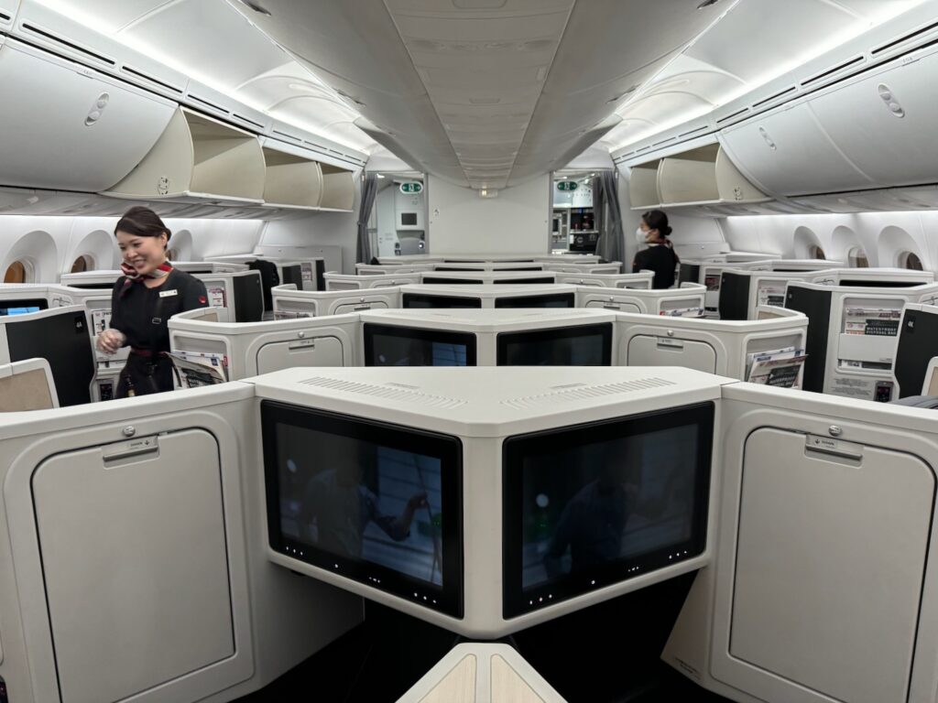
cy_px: 352
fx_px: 650
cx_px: 469
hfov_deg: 71.6
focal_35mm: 24
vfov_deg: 56.8
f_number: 1.78
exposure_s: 1/56
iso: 320
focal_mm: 6.76
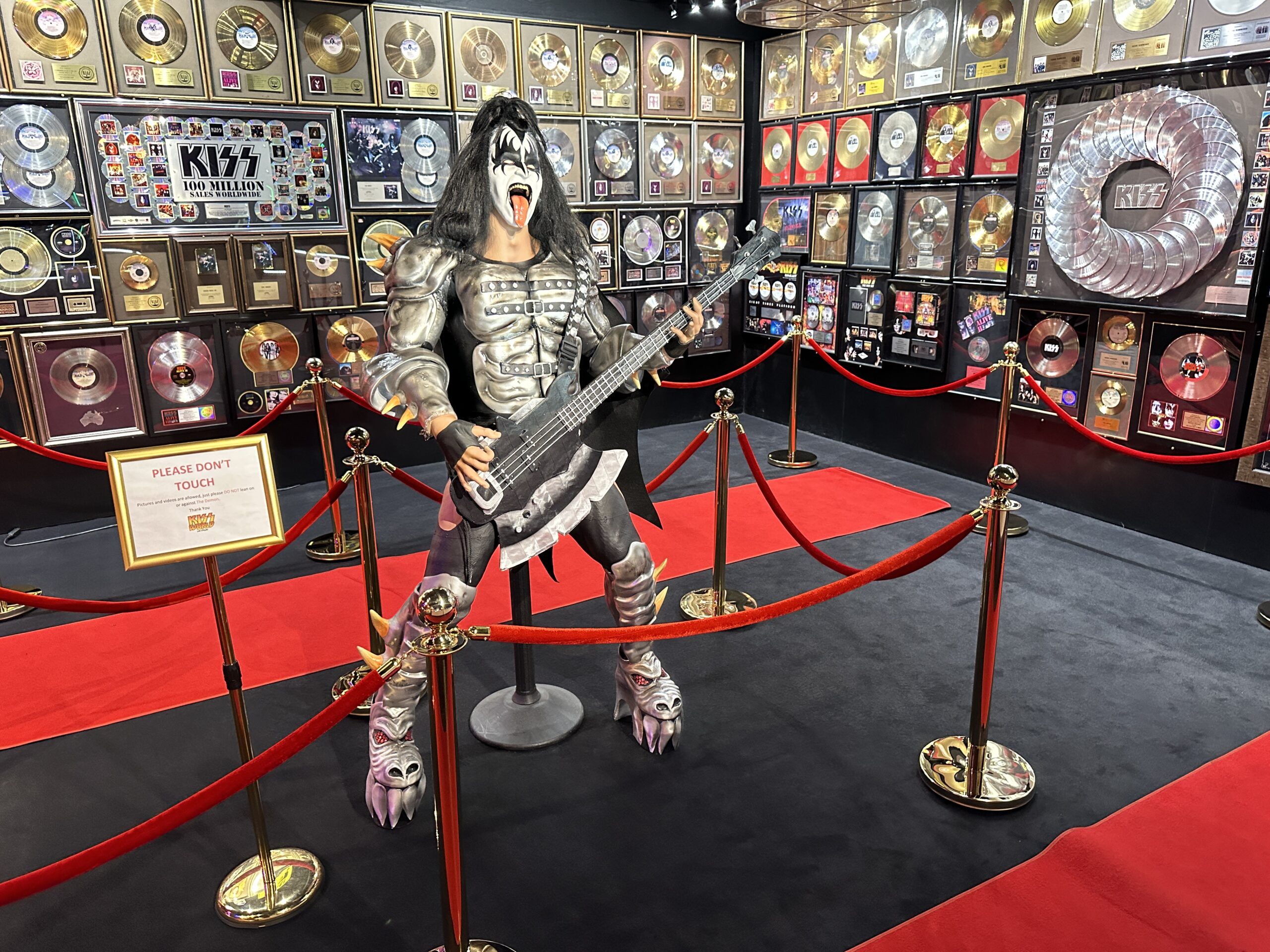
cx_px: 635
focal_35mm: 24
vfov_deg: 56.8
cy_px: 476
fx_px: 881
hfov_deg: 71.6
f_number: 1.78
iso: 640
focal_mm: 6.86
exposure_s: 1/60
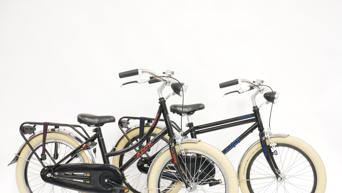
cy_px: 125
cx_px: 171
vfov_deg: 24.8
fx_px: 435
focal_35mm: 48
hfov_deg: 42.9
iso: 200
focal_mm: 22
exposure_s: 1/1.3
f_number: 8
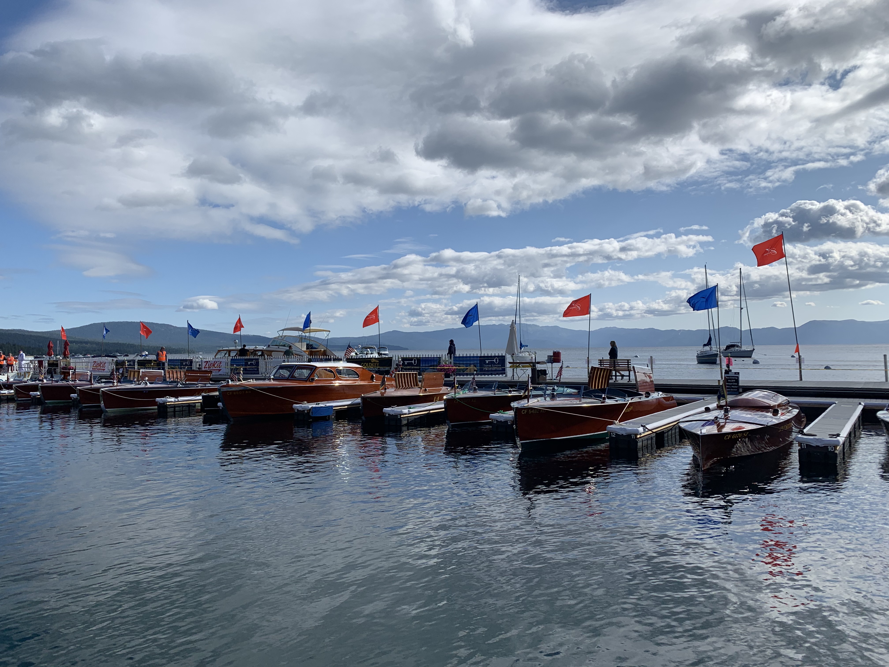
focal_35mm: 26
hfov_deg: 67.3
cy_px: 334
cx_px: 444
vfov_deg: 53.1
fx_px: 668
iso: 25
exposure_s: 1/3788
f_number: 1.8
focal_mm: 4.25
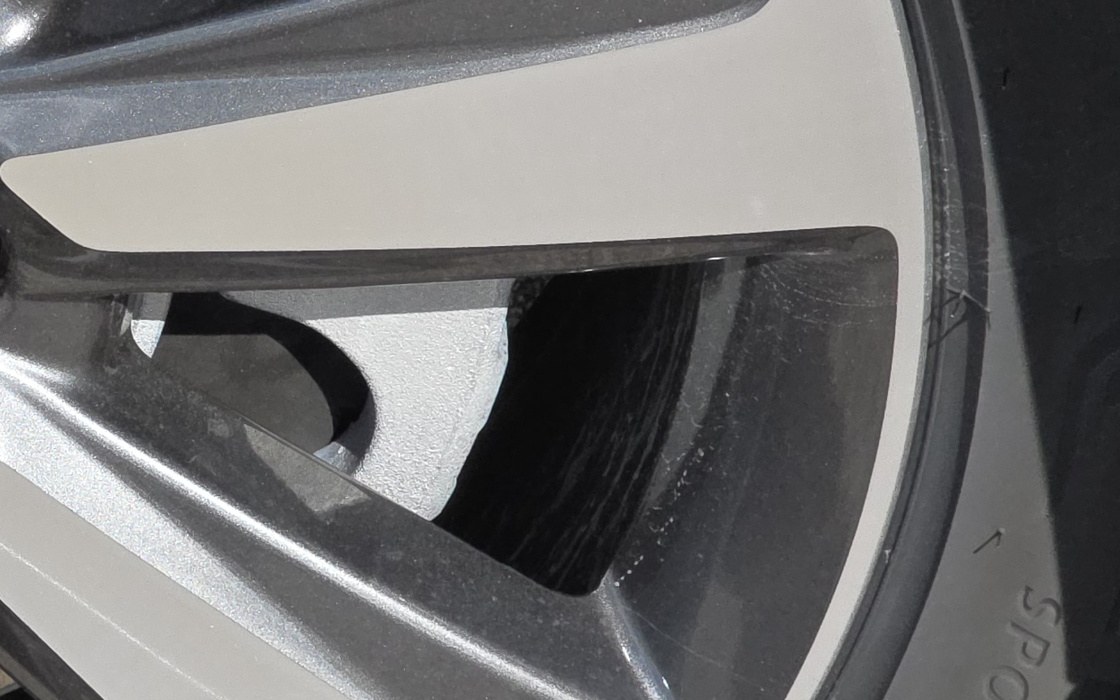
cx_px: -423
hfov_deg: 9.7
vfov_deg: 6.2
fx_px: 6470
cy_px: 283
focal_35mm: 212
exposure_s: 1/1283
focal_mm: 7.9
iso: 50
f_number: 2.4
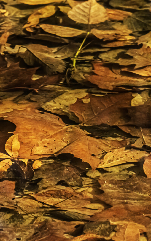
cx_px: -59
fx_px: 3971
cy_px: 121
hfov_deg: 2.2
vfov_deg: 3.5
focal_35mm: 603
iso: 1600
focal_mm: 200
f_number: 7.1
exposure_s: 1/400
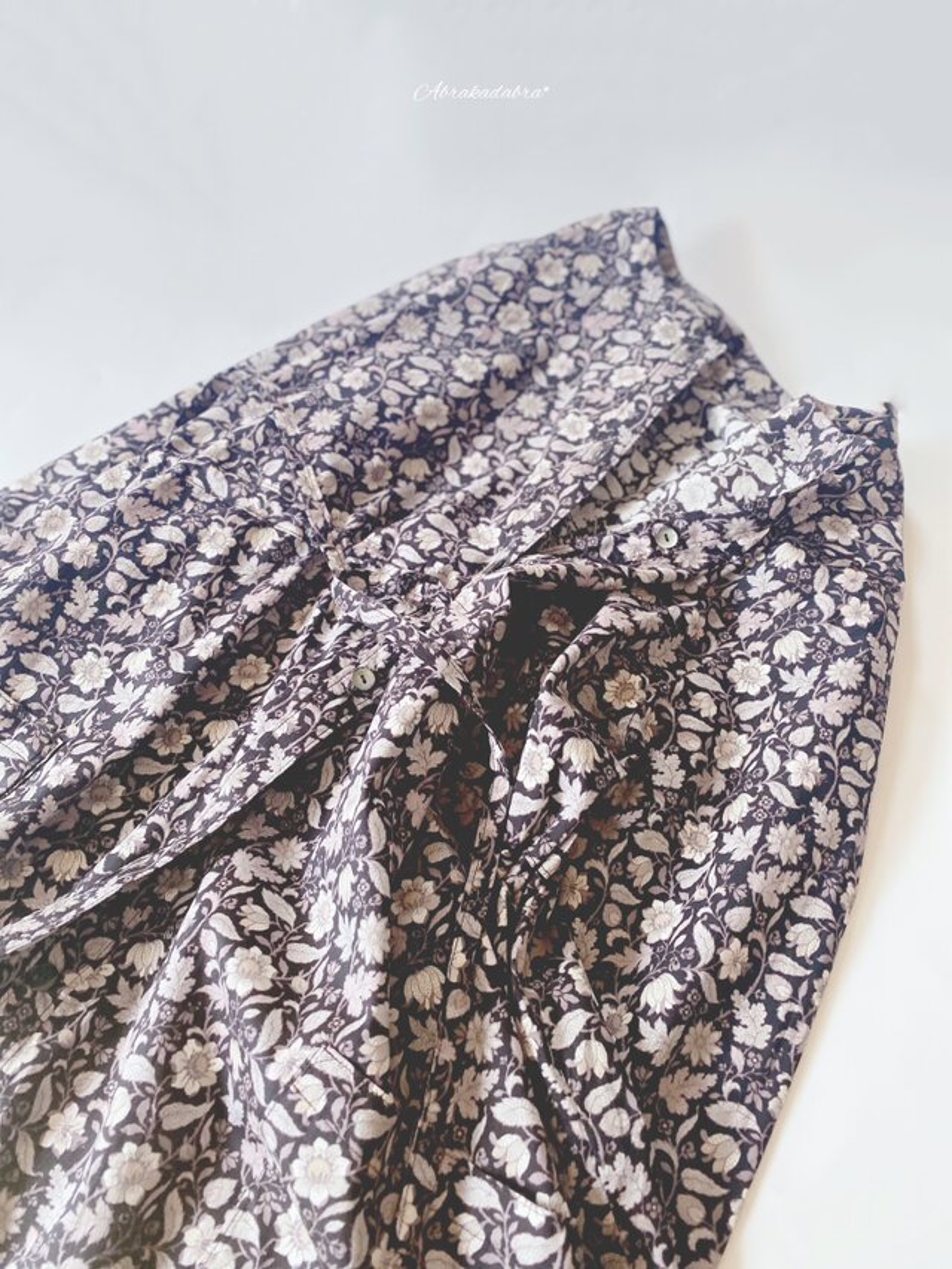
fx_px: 953
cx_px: 476
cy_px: 634
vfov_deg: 67.3
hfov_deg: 53.1
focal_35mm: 26
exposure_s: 1/121
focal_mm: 4.25
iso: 80
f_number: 1.8
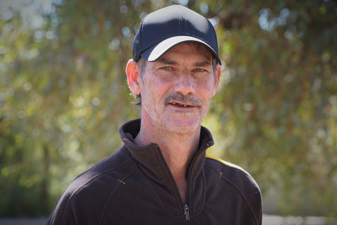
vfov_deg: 11.2
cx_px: 168
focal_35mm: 122
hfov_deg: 16.8
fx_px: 1142
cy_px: 112
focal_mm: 122
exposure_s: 1/160
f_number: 6.3
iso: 400
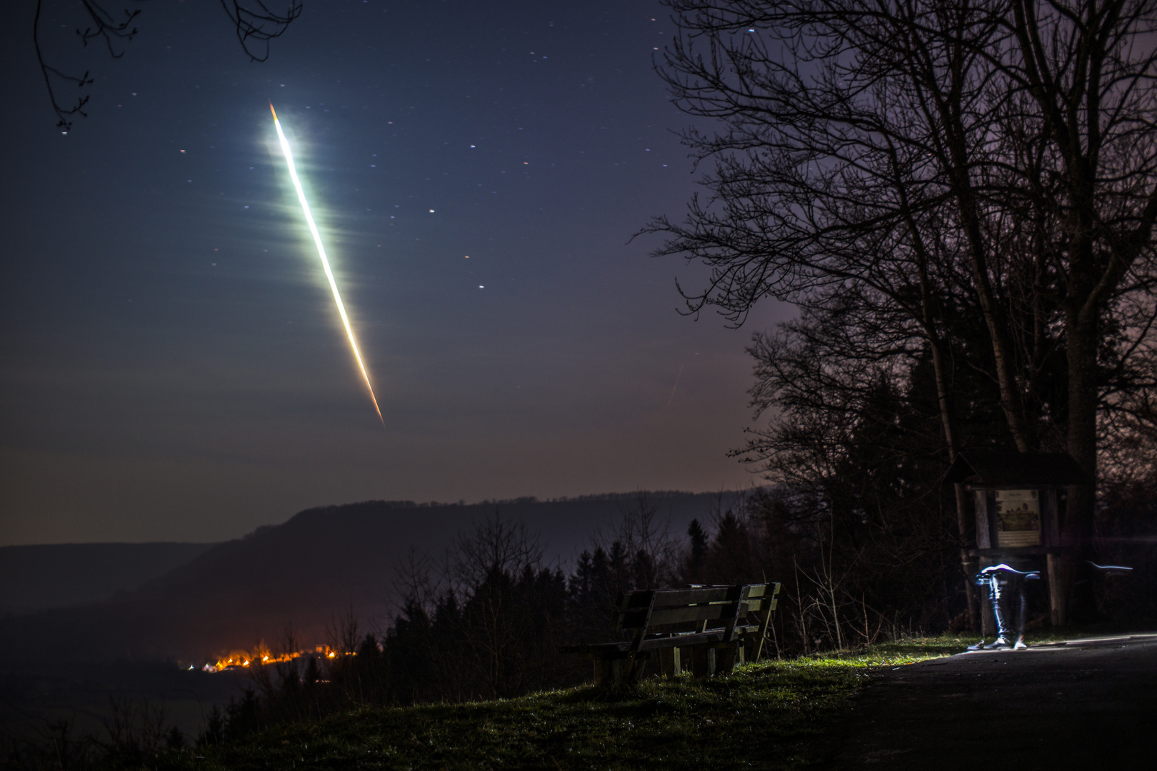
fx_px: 1446
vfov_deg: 29.9
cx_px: 578
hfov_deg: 43.6
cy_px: 386
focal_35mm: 45
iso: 100
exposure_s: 30
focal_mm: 30
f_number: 1.4
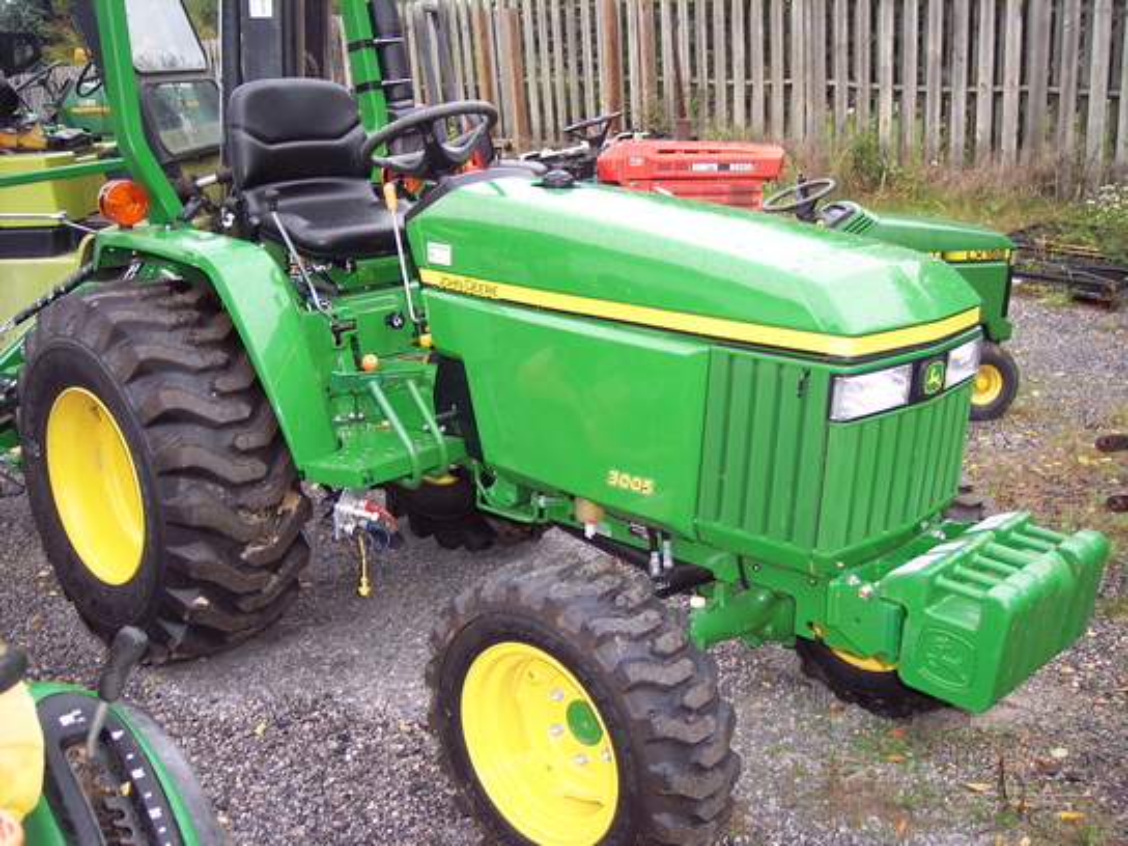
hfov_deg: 47.9
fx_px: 1271
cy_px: 423
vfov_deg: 36.8
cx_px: 564
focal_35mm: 39
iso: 100
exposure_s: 1/90
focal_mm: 8
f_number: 2.8
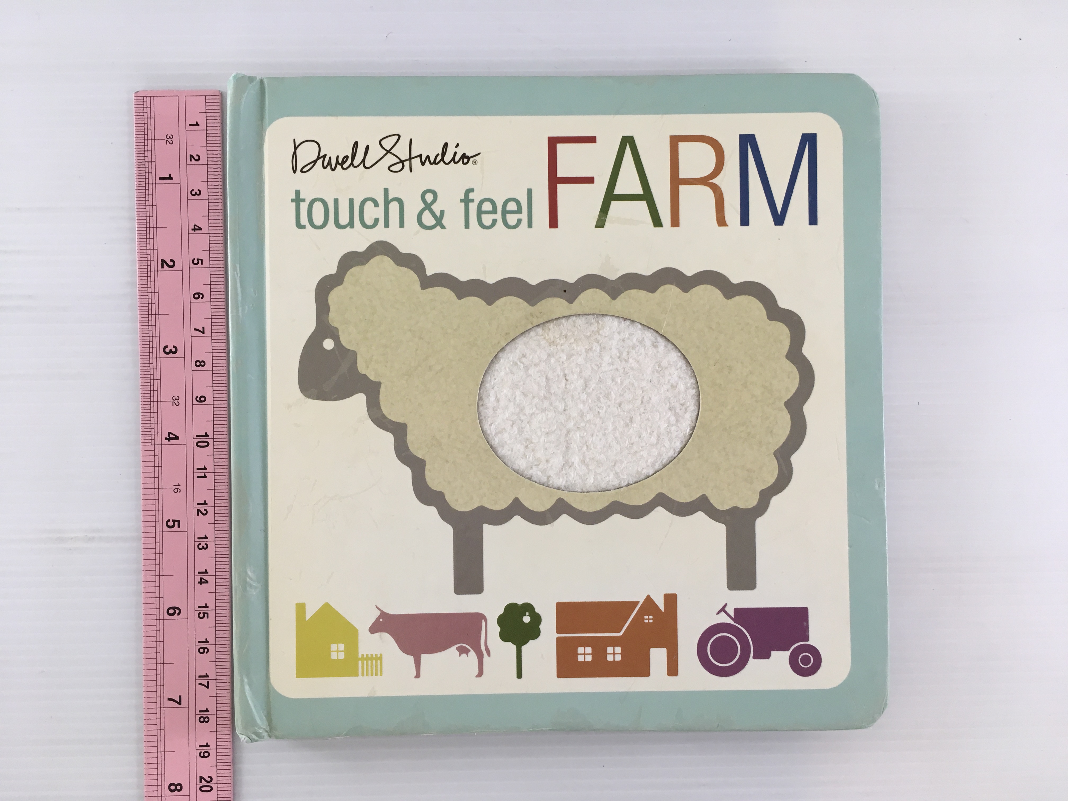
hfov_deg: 61.7
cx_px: 534
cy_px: 400
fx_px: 895
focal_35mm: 29
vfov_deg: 48.2
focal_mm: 4.15
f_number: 2.2
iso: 25
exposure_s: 1/33
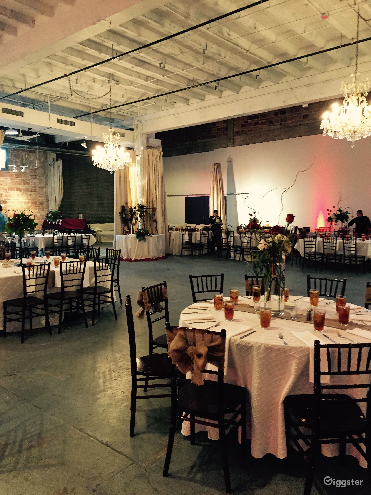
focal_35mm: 29
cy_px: 248
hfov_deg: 48.2
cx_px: 186
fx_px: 414
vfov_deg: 61.7
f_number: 2.2
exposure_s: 1/17
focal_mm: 4.15
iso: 250
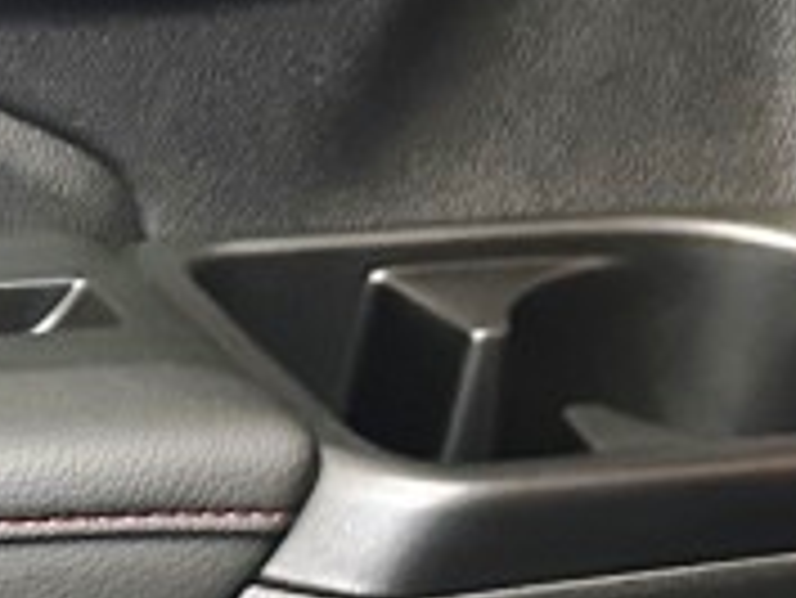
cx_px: -648
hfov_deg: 12.8
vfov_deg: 10.5
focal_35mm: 139
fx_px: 3198
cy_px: 679
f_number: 1.78
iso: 1000
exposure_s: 1/40
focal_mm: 6.86
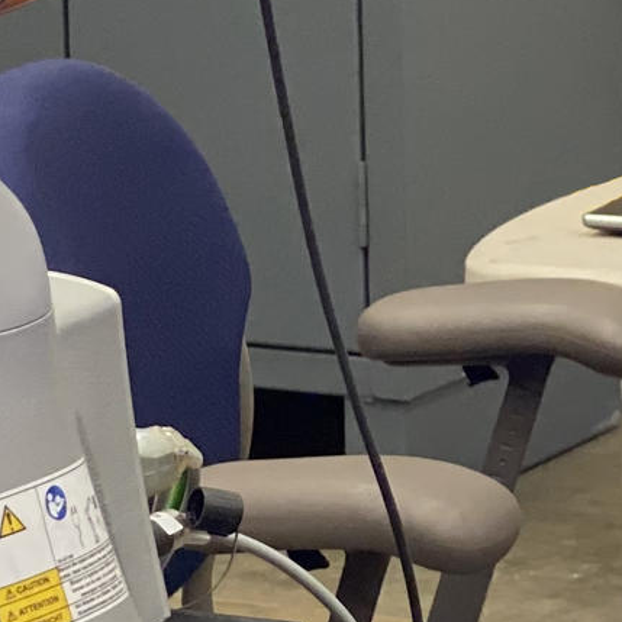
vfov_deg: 6.8
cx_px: 550
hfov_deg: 6.8
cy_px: 291
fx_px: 5225
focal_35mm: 257
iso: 125
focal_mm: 6
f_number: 2
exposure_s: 1/60
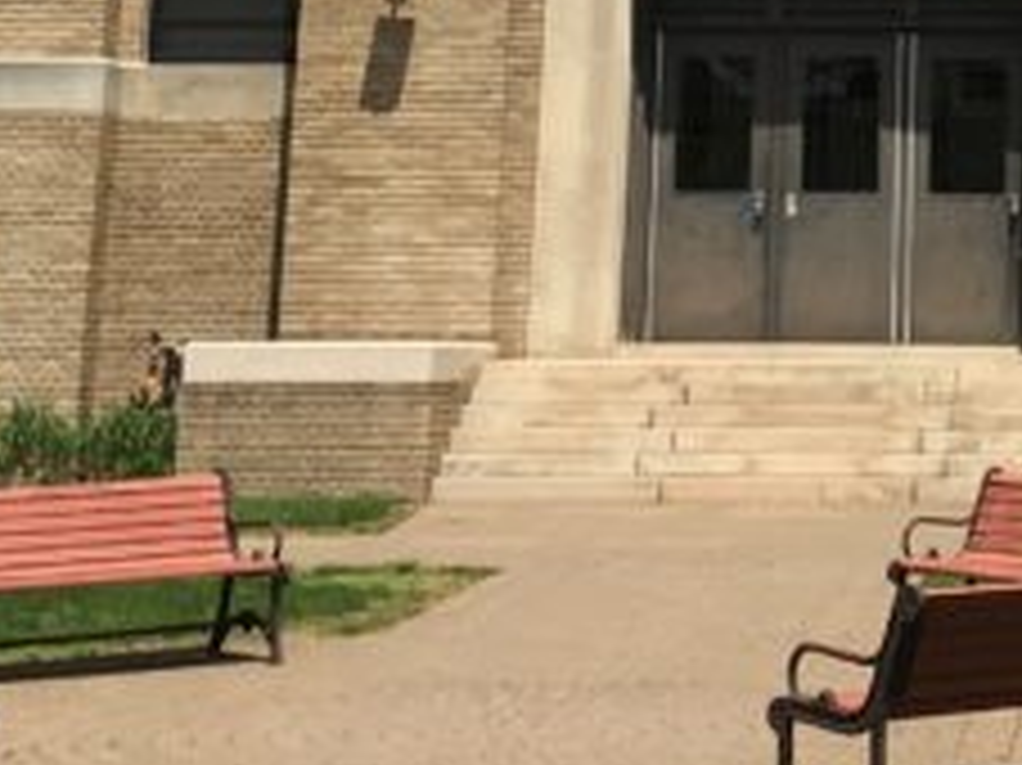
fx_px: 3866
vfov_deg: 10.5
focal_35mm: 131
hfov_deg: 14.6
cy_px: -711
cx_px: 1171
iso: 25
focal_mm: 4.15
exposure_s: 1/2262
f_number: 2.2
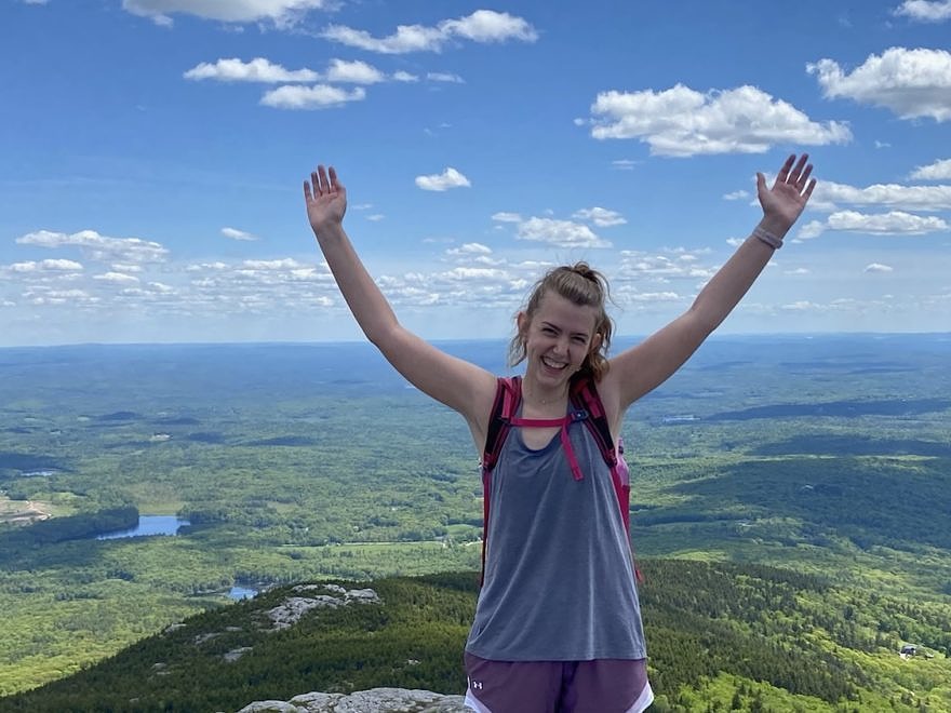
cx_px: 476
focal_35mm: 26
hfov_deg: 67.3
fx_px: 714
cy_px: 356
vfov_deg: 53.1
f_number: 1.8
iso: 32
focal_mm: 4.25
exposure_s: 1/3610
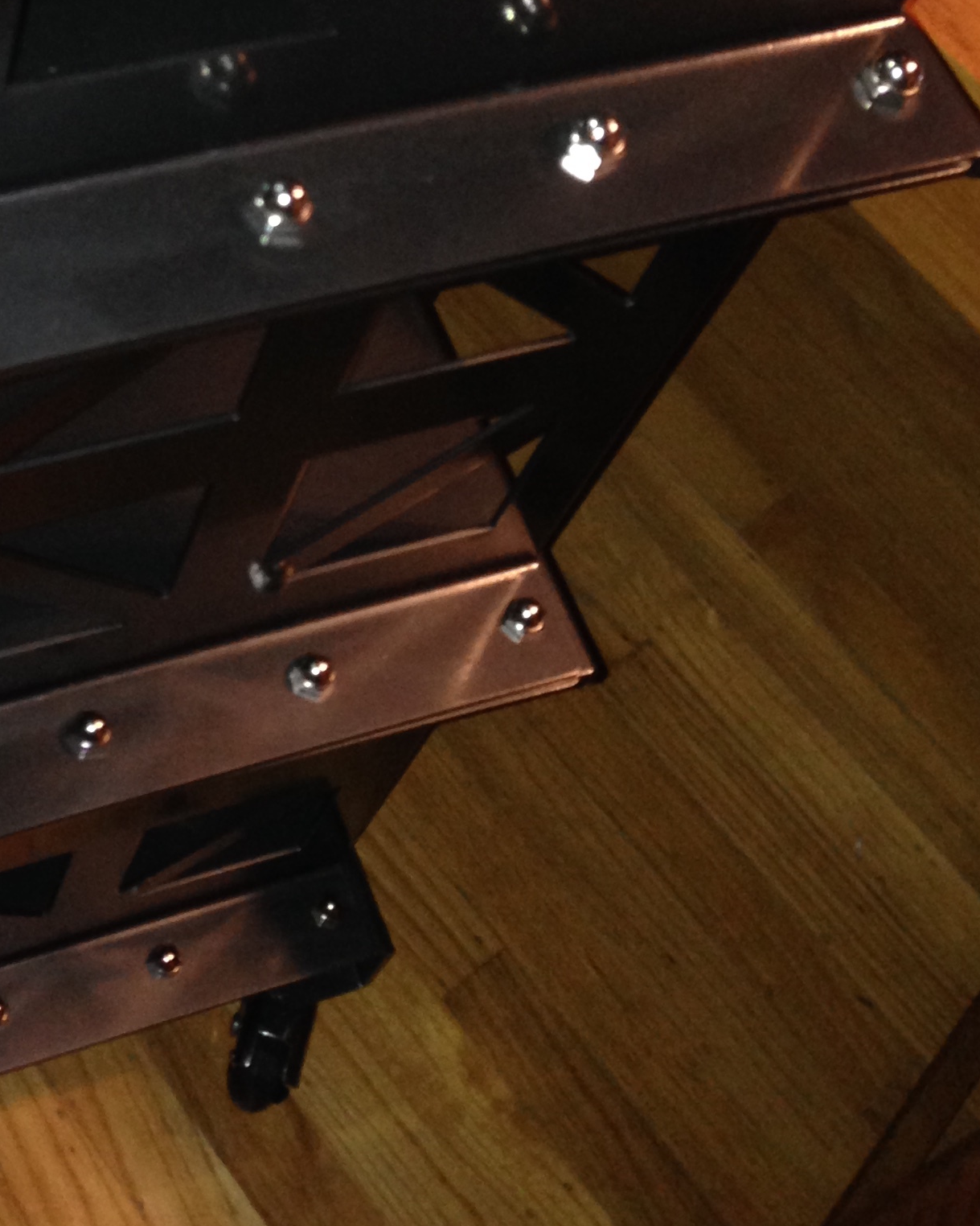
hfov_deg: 21.4
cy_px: -43
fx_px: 2502
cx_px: 16
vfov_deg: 25.9
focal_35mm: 69
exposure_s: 1/16
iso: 125
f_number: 2.4
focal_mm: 4.12
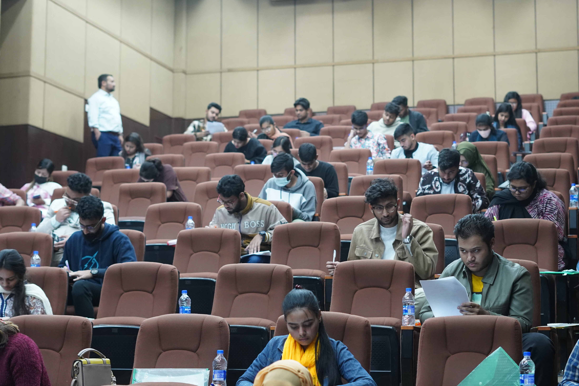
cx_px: 327
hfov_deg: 29.6
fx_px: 1094
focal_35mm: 68
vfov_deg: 20.0
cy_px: 228
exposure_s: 1/125
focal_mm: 50
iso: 3200
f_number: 2.8
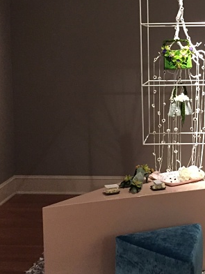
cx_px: 196
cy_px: 92
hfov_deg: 23.9
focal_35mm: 59
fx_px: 466
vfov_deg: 32.4
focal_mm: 4.15
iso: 250
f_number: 2.2
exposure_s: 1/30
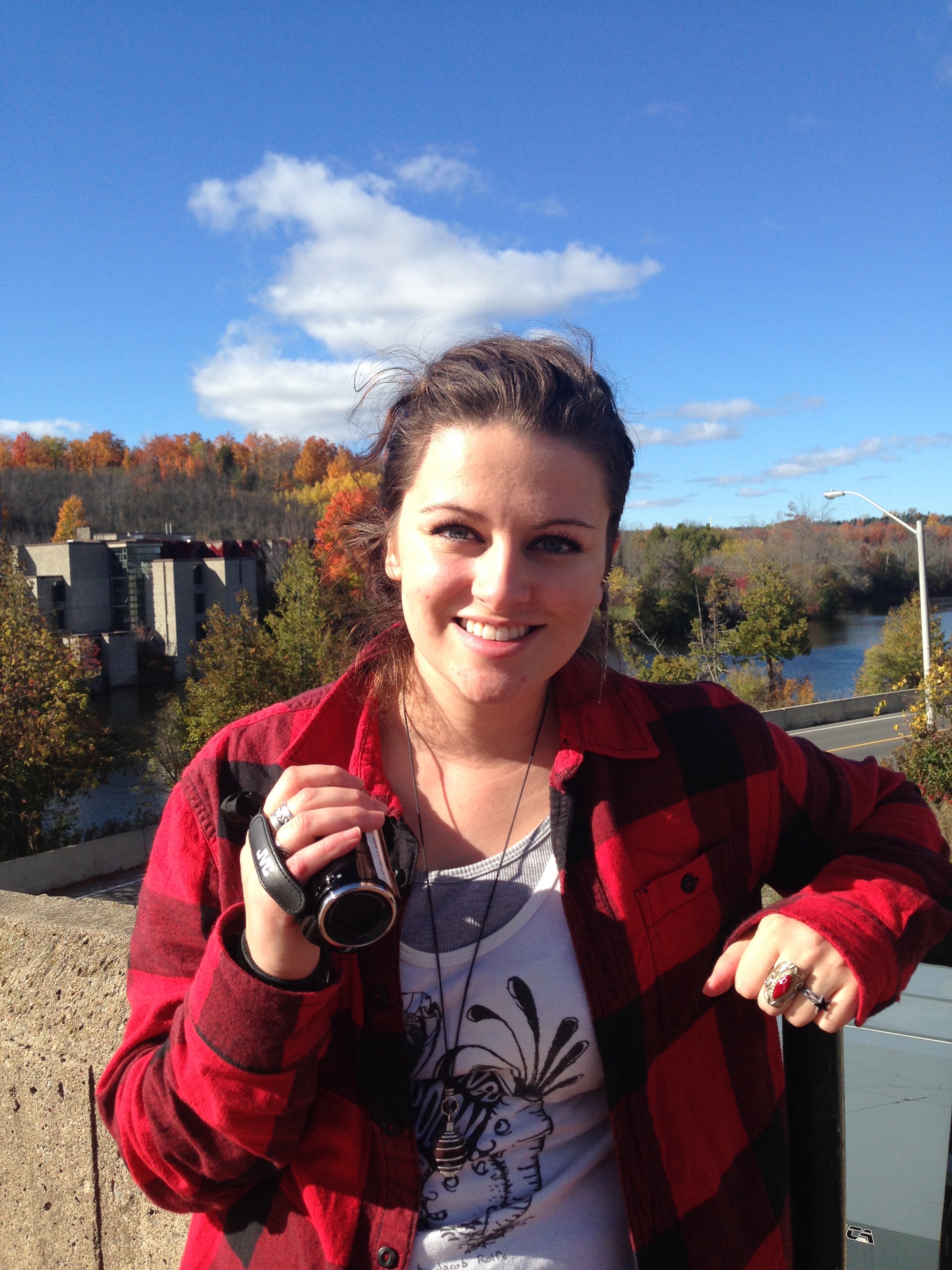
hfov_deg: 42.9
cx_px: 476
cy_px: 635
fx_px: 1210
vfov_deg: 55.4
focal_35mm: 33
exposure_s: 1/1391
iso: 50
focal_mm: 4.12
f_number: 2.4
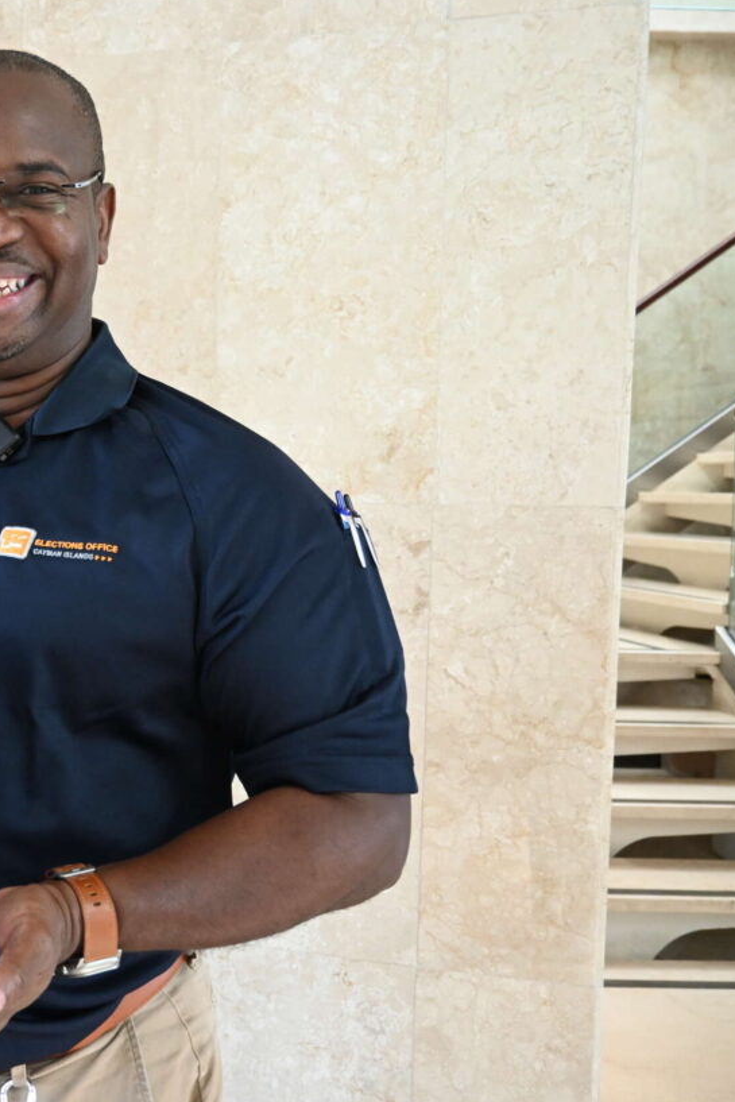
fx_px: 1133
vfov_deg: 51.9
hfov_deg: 32.7
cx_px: -18
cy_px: 548
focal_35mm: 37
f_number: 3.5
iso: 2000
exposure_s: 1/125
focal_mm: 16
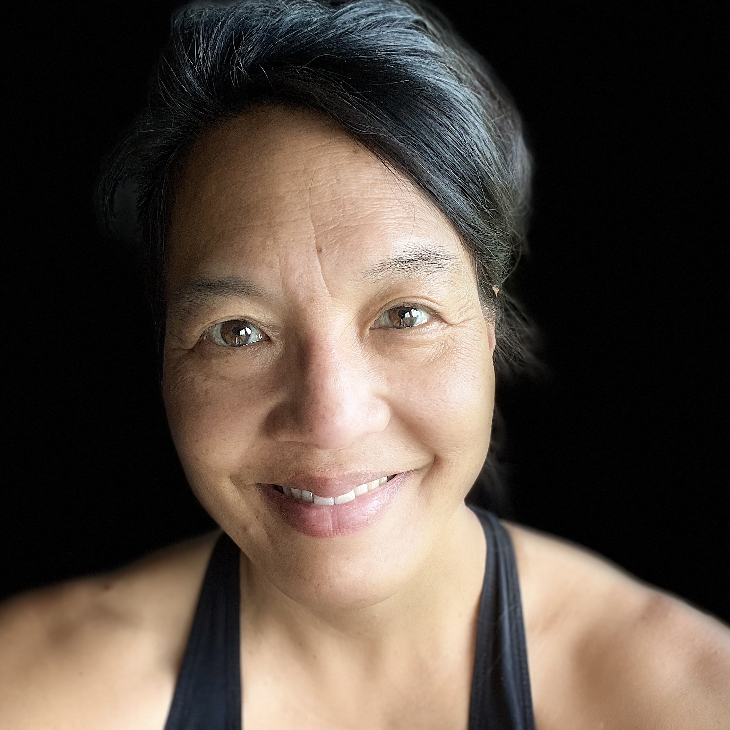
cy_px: 450
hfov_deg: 46.0
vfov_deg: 45.7
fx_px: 859
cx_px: 363
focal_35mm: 36
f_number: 2.2
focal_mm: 2.71
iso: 100
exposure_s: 1/68
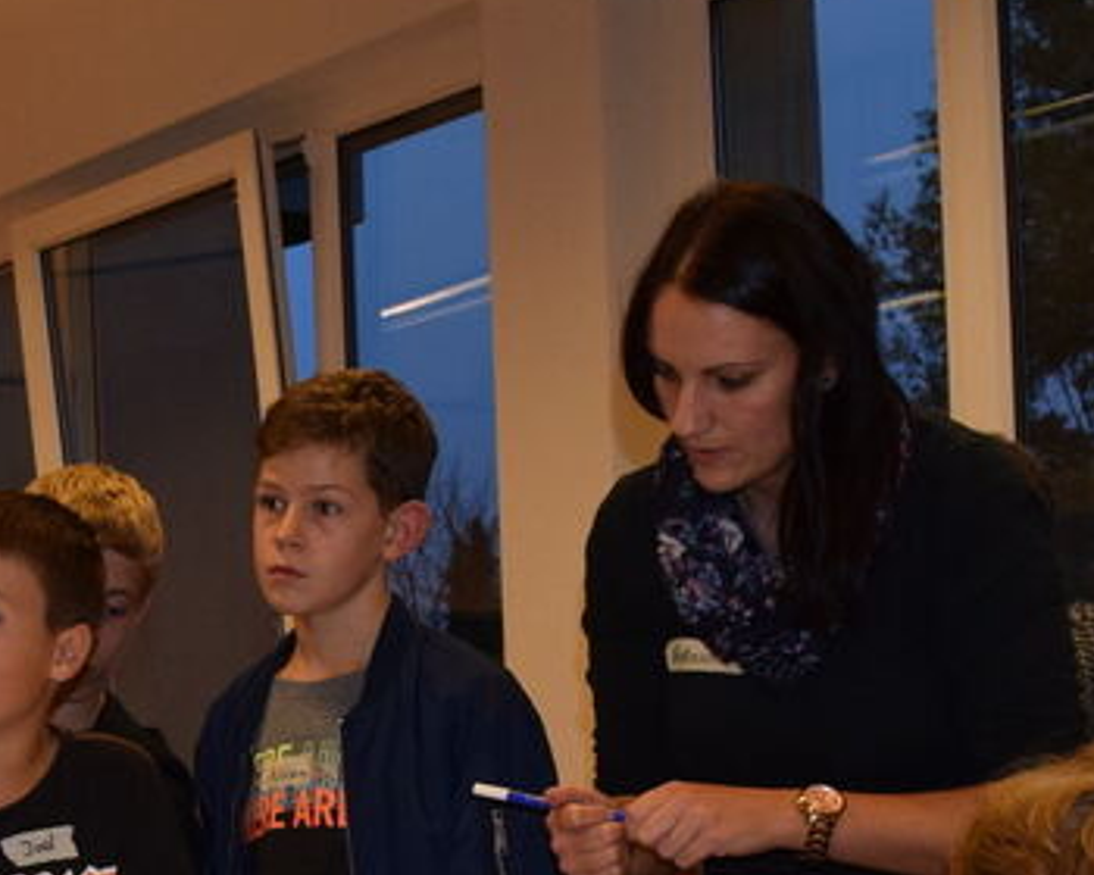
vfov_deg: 16.9
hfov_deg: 21.2
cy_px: 1053
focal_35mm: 87
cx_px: 0
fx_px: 2817
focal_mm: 18
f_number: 5.6
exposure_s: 1/125
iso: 800
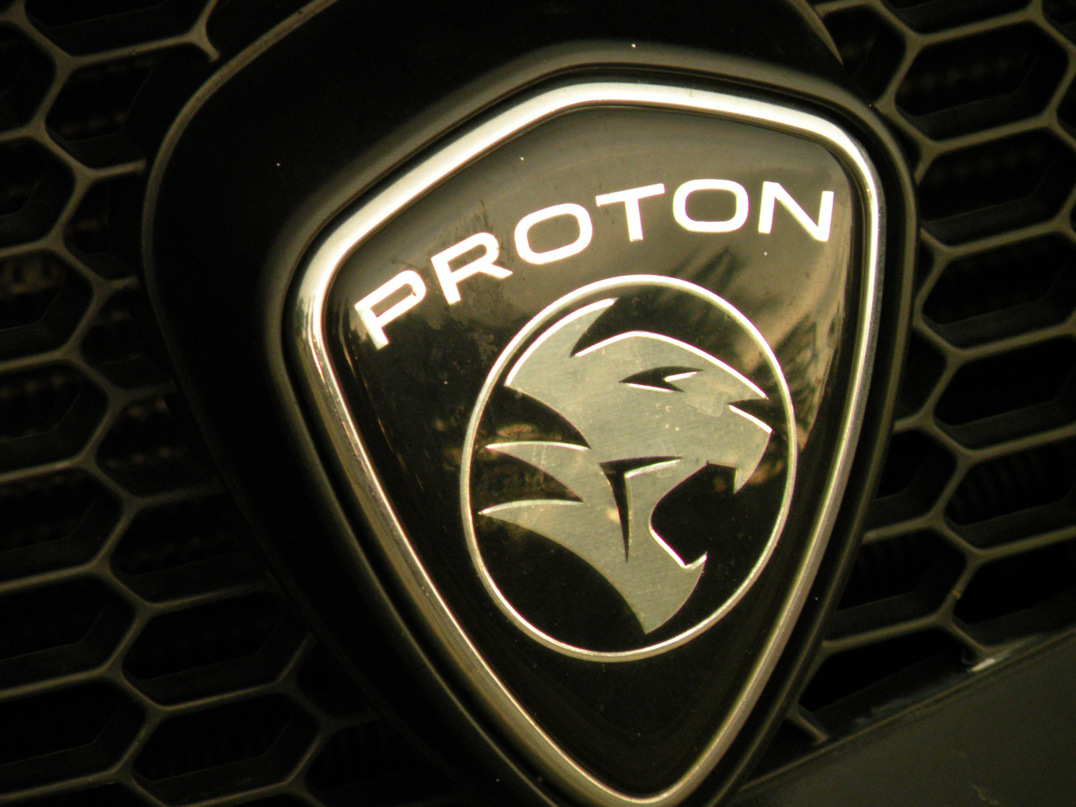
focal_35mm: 486
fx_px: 15107
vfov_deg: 3.1
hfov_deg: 4.1
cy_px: 404
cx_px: 538
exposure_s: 1/106
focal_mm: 84.2
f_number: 5
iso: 246
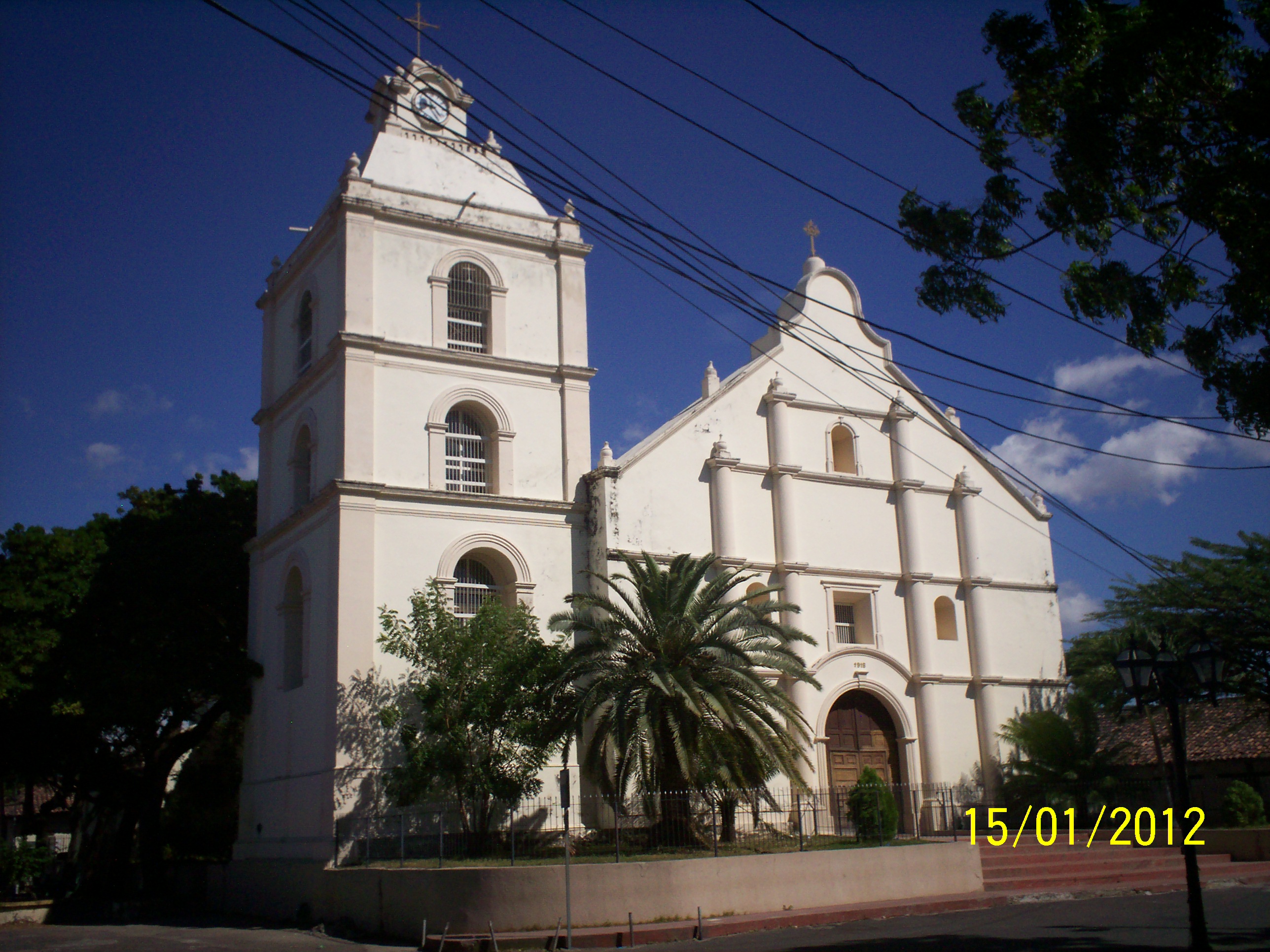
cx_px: 635
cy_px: 476
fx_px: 1321
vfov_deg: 39.7
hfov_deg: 51.4
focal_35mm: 36
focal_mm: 6
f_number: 4.5
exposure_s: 1/1493
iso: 100
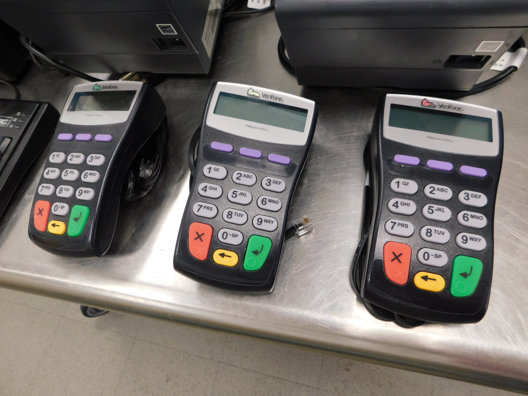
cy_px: 198
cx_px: 264
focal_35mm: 23
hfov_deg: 73.9
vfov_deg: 58.9
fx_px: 351
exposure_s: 1/30
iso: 180
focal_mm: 4
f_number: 3
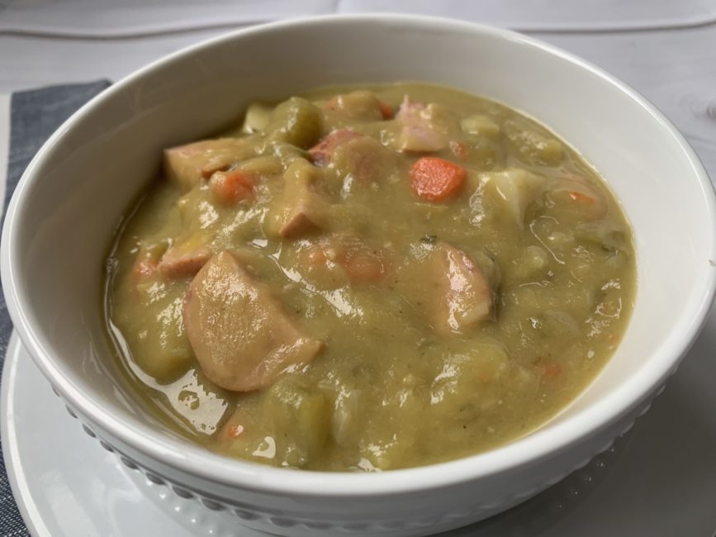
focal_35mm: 26
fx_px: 538
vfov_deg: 53.1
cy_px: 268
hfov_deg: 67.3
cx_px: 358
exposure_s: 1/63
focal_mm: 4.25
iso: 100
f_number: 1.8
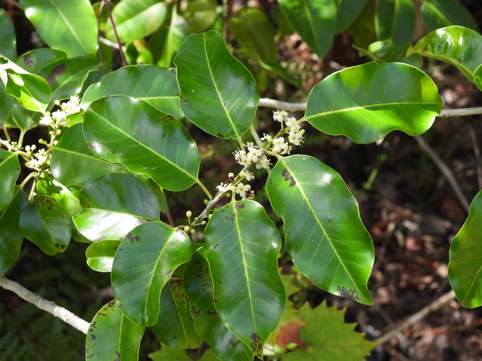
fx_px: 1044
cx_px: 241
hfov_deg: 26.0
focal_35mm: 75
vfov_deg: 19.6
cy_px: 180
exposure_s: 1/125
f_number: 3.5
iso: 100
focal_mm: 13.4
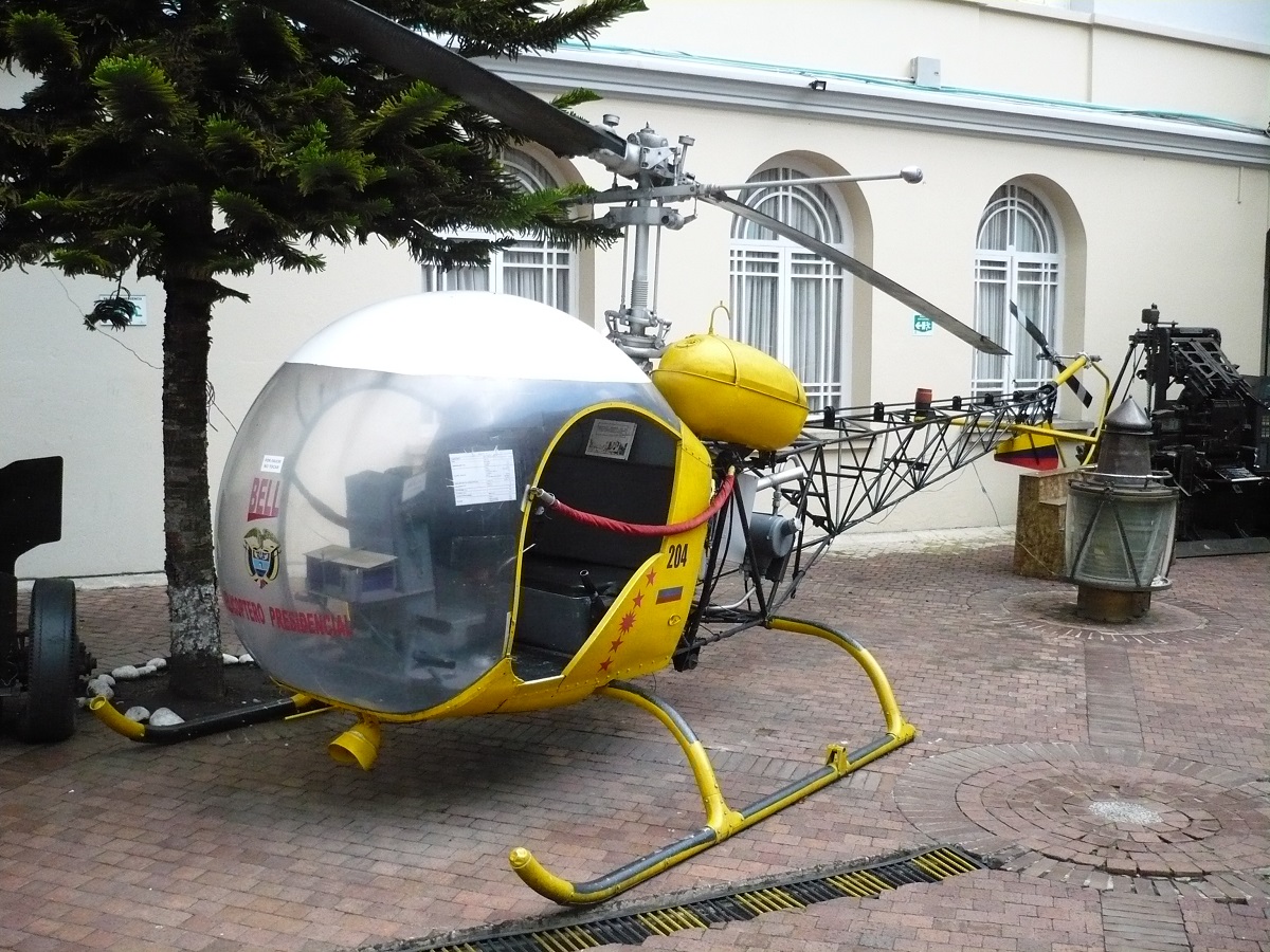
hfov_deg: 52.6
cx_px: 635
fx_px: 1284
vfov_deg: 40.7
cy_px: 476
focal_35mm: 35
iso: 400
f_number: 2.8
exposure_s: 1/400
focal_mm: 5.8
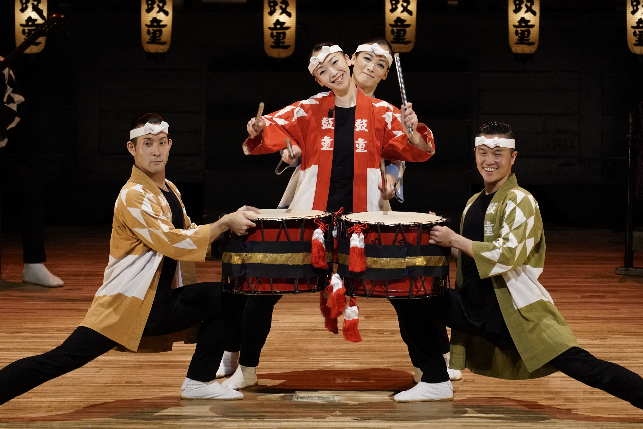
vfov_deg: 3.4
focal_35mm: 410
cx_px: 335
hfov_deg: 5.0
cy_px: 188
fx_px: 7323
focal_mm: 324
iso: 6400
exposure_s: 1/320
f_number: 5.6
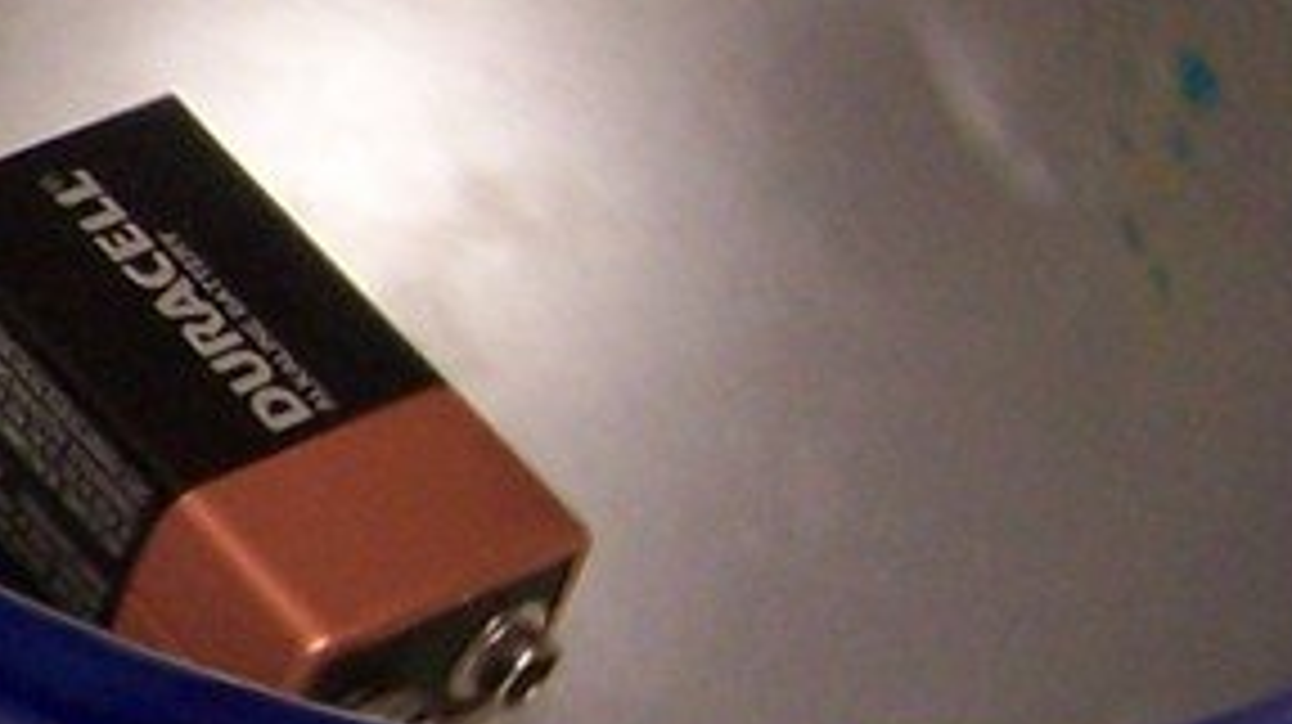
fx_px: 6916
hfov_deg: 9.9
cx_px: -1247
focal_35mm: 202
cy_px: 477
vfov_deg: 6.0
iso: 140
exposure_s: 1/40
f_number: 2.8
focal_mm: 6.3
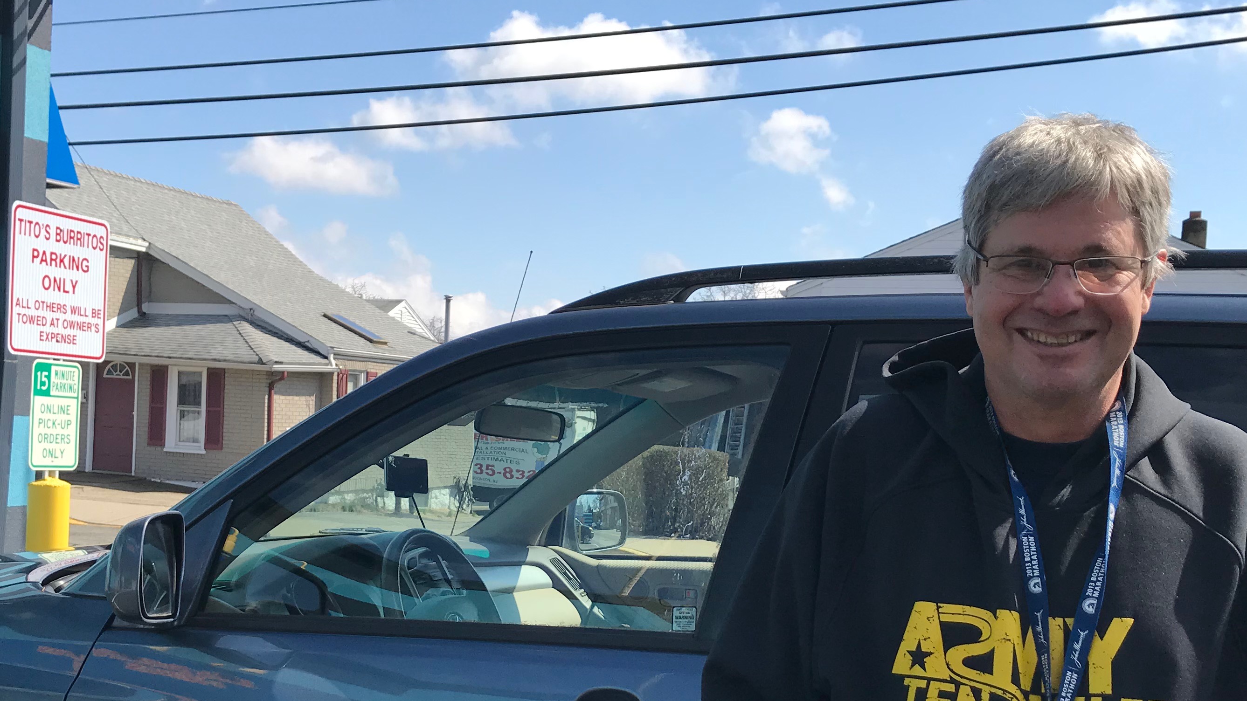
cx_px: 537
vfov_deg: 25.8
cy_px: 486
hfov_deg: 44.5
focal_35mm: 46
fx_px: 1521
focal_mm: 3.99
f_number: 1.8
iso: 20
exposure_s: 1/1880
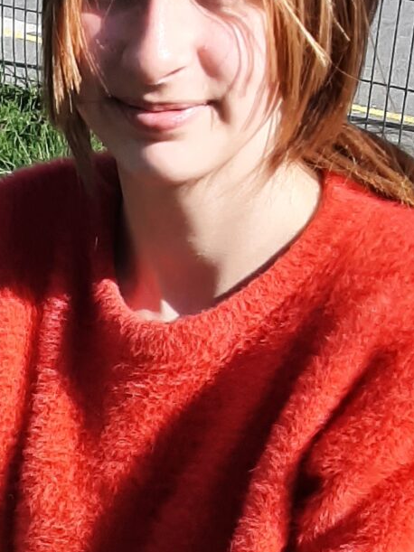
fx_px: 1739
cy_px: 746
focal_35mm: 109
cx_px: -217
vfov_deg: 16.9
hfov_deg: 12.8
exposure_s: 1/2273
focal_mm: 3.93
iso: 40
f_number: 1.7
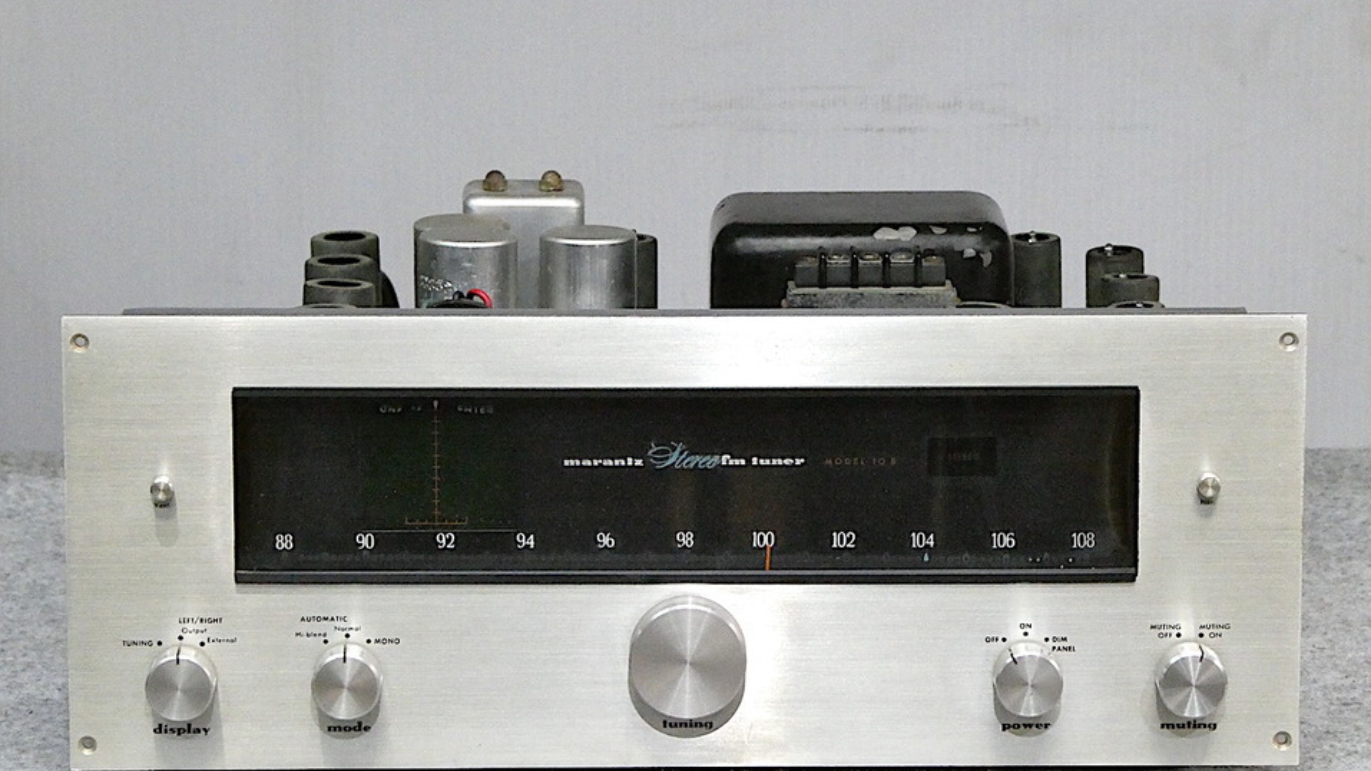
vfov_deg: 7.3
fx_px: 5997
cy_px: 513
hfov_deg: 13.0
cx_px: 686
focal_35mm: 165
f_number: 5.4
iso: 1600
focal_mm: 27.1
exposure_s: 1/80
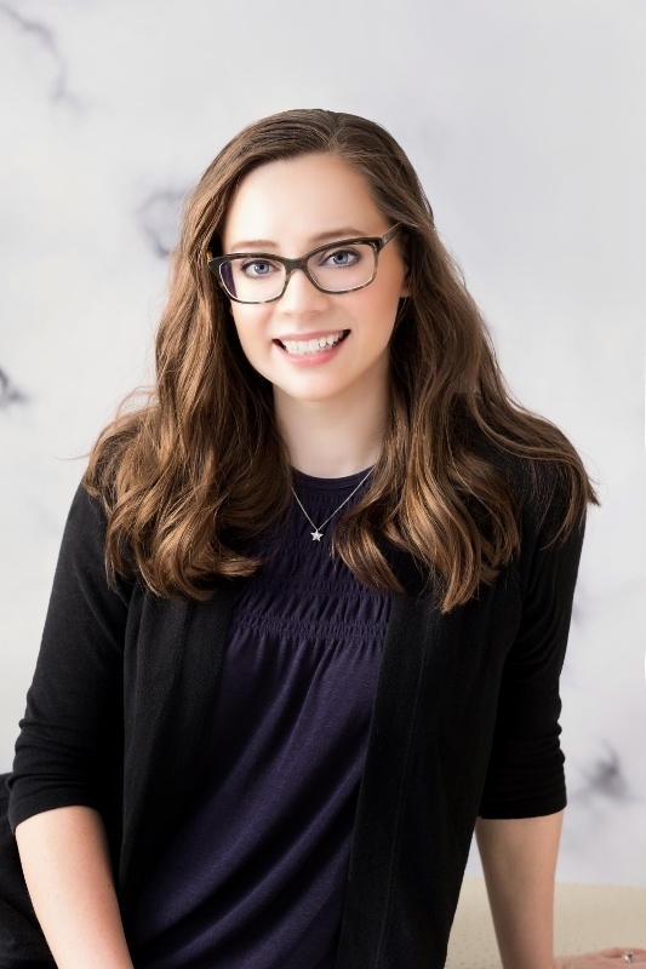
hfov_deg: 16.3
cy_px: 484
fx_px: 2262
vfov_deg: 24.2
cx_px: 323
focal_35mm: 84
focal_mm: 56
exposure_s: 1/125
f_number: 3.6
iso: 640
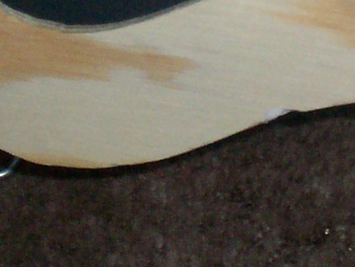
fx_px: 1754
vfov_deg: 8.6
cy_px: -7
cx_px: 206
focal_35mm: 171
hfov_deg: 11.6
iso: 140
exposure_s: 1/90.5
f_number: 4.5
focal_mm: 5.9
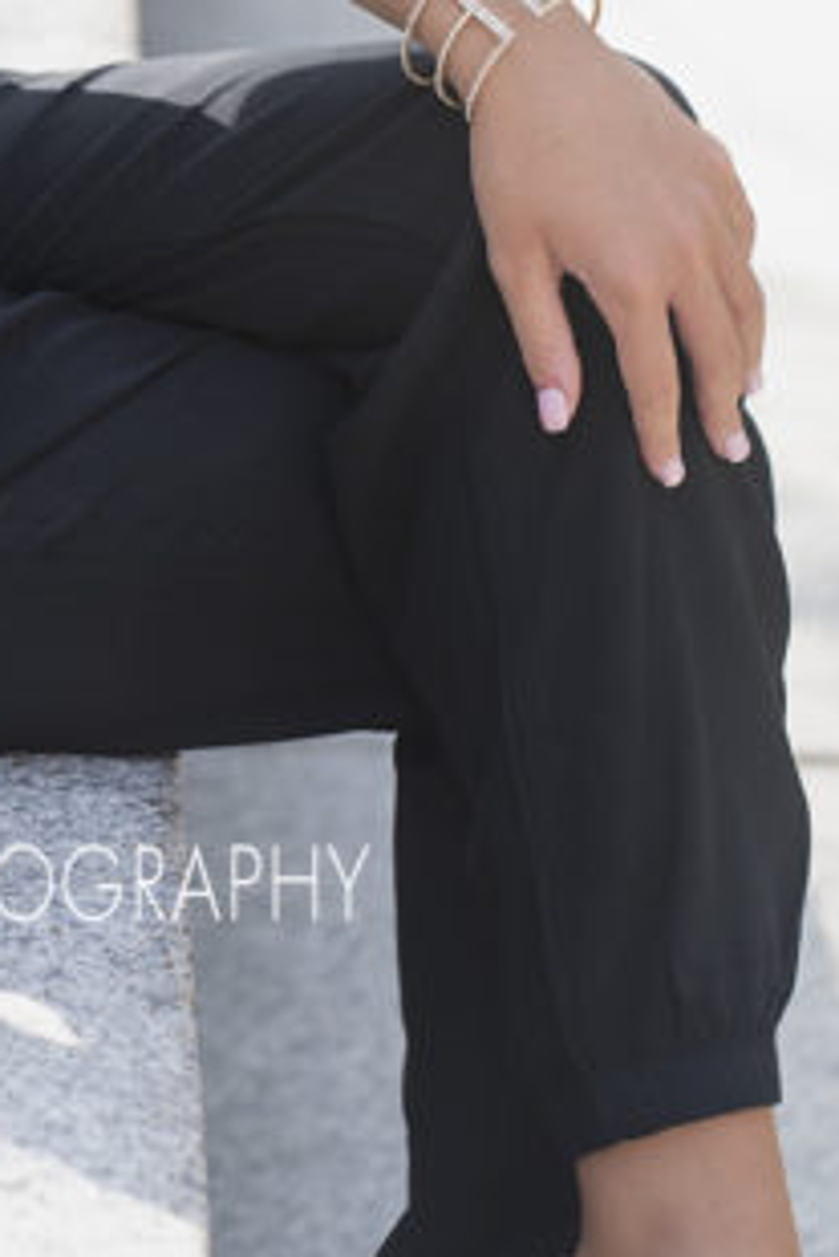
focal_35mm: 165
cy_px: 65
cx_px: -385
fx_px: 5761
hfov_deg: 8.2
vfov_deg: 12.3
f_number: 3.2
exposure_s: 1/500
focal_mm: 50
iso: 200
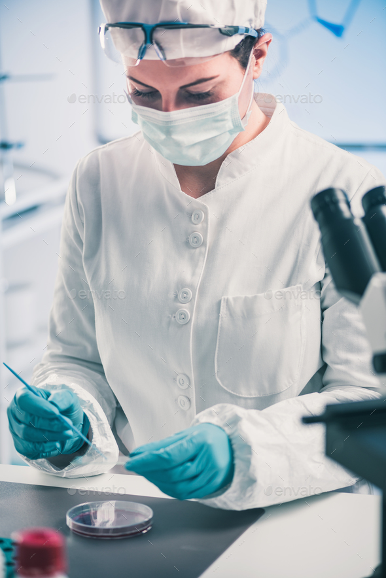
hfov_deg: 13.1
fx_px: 1687
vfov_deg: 19.5
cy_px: 289
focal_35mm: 105
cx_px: 193
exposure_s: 1/160
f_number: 3.2
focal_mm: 105
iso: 100
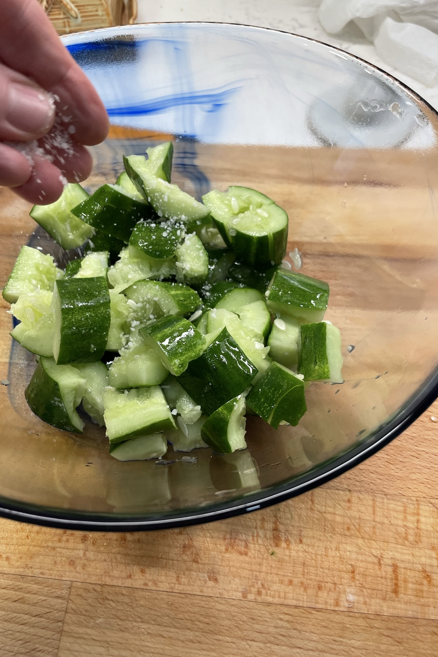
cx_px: 185
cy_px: 334
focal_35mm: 28
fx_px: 511
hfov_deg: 46.3
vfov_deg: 65.5
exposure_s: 1/120
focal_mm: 4.2
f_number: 1.6
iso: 64
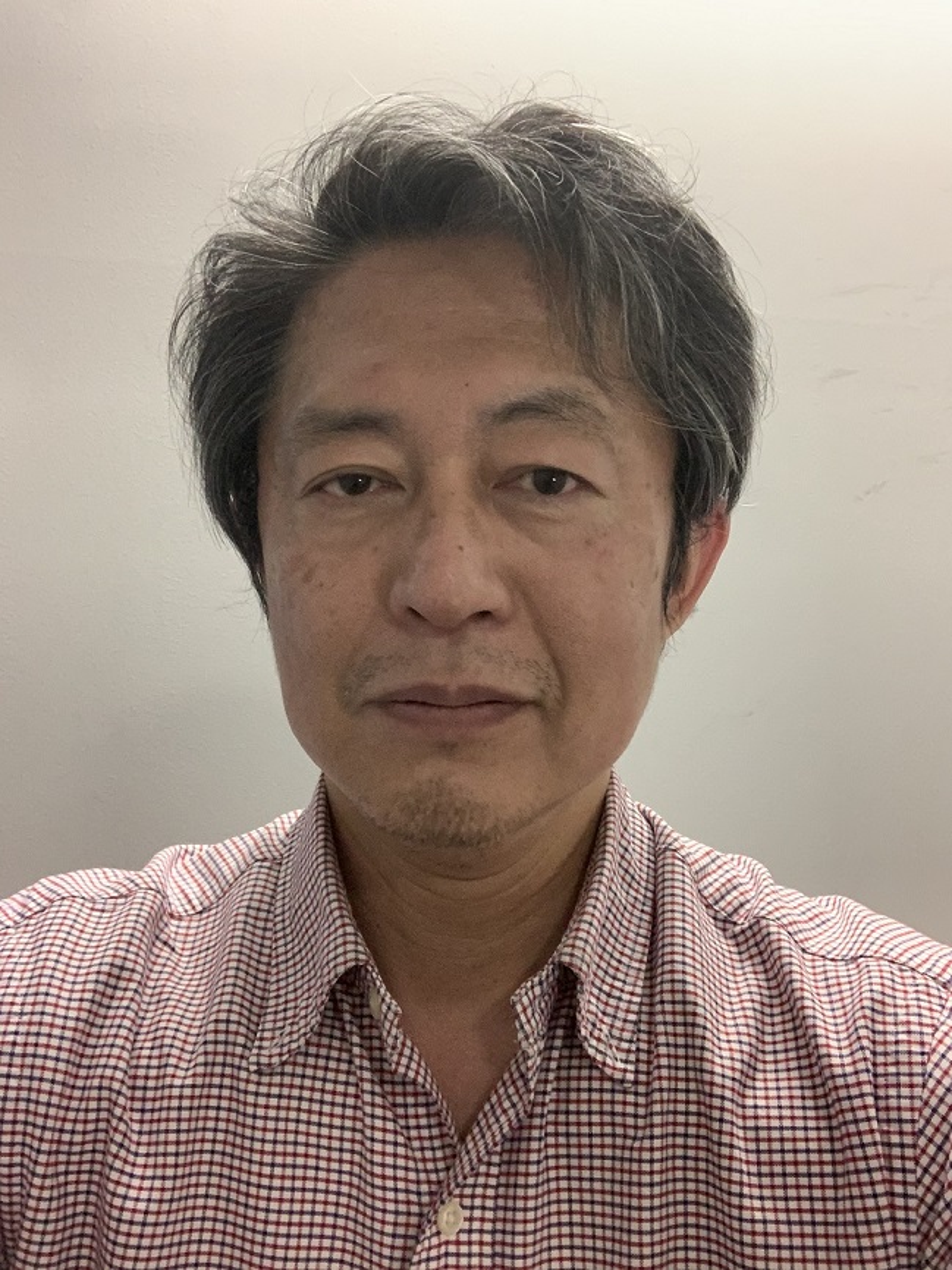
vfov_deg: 56.8
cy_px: 635
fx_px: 1174
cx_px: 476
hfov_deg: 44.1
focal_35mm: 32
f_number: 2.2
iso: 320
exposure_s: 1/25
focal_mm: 2.87
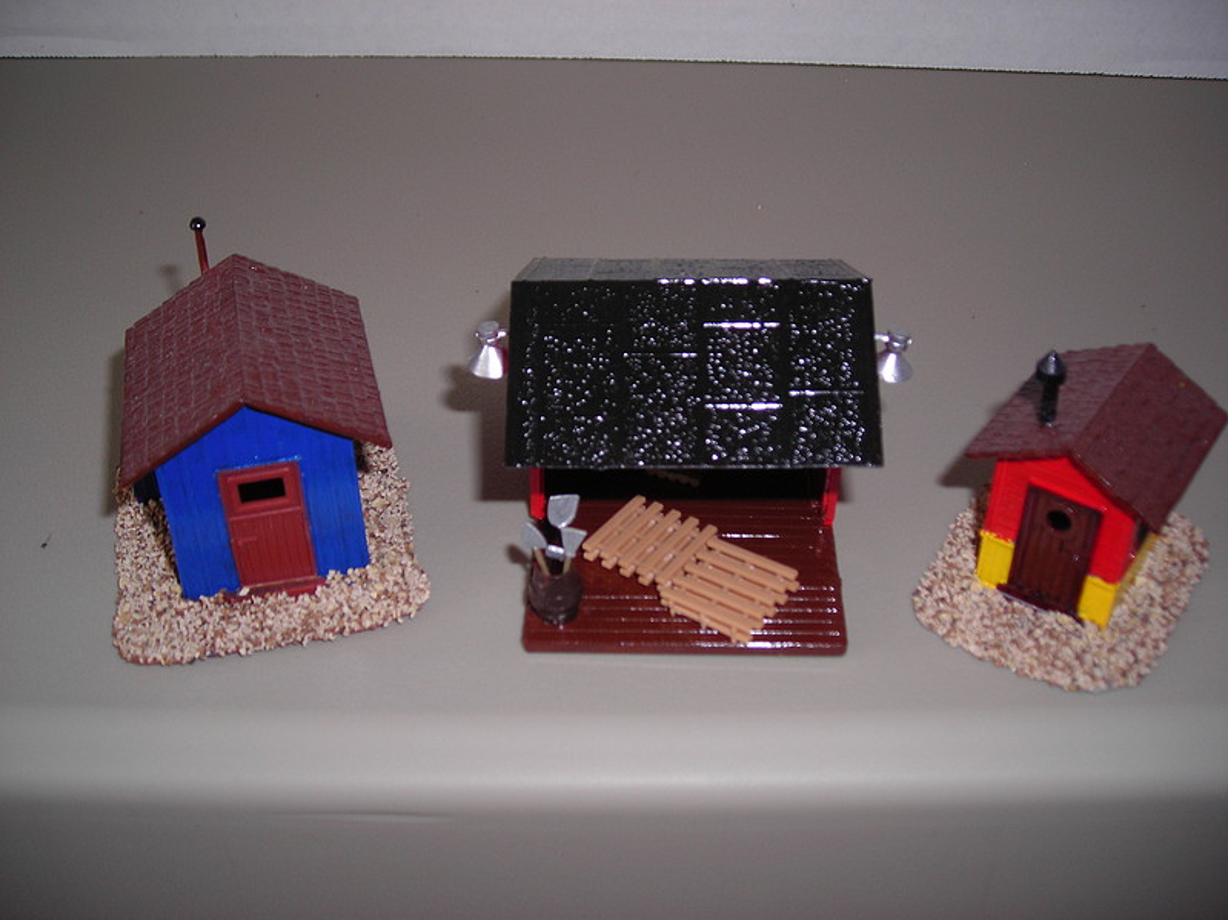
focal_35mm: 38
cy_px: 460
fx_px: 1348
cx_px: 614
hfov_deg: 49.0
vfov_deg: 37.7
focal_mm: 6.3
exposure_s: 1/60.1
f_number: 3.2
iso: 50
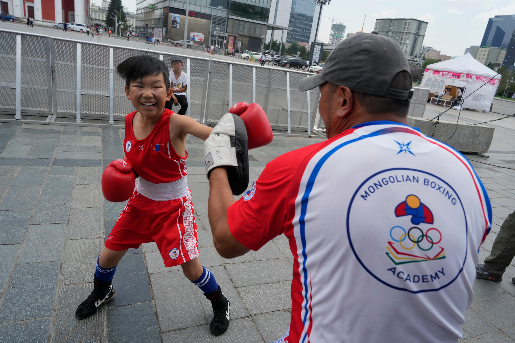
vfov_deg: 53.1
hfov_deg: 73.7
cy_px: 172
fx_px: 343
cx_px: 258
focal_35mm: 24
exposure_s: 1/1000
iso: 500
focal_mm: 24
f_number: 7.1
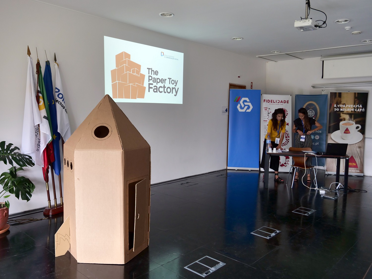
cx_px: 186
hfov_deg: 60.0
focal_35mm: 30
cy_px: 140
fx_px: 322
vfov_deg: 46.8
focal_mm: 15
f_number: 3
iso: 200
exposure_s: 1/100
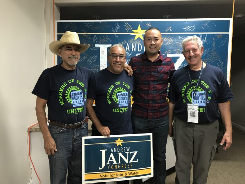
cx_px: 122
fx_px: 198
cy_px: 92
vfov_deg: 49.7
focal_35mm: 28
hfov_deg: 63.4
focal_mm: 3.99
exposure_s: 1/15
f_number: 1.8
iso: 40
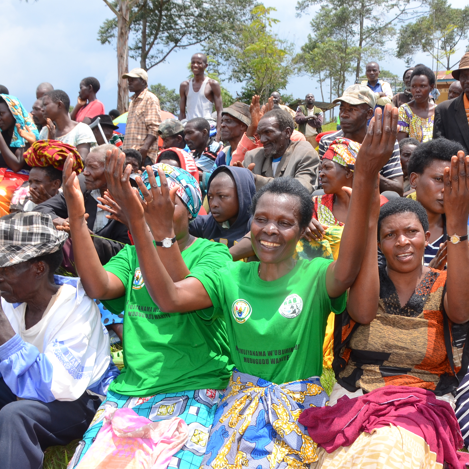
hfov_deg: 36.7
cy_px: 252
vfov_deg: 37.0
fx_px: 701
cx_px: 298
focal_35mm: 46
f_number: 9
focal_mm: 21
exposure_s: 1/200
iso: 250
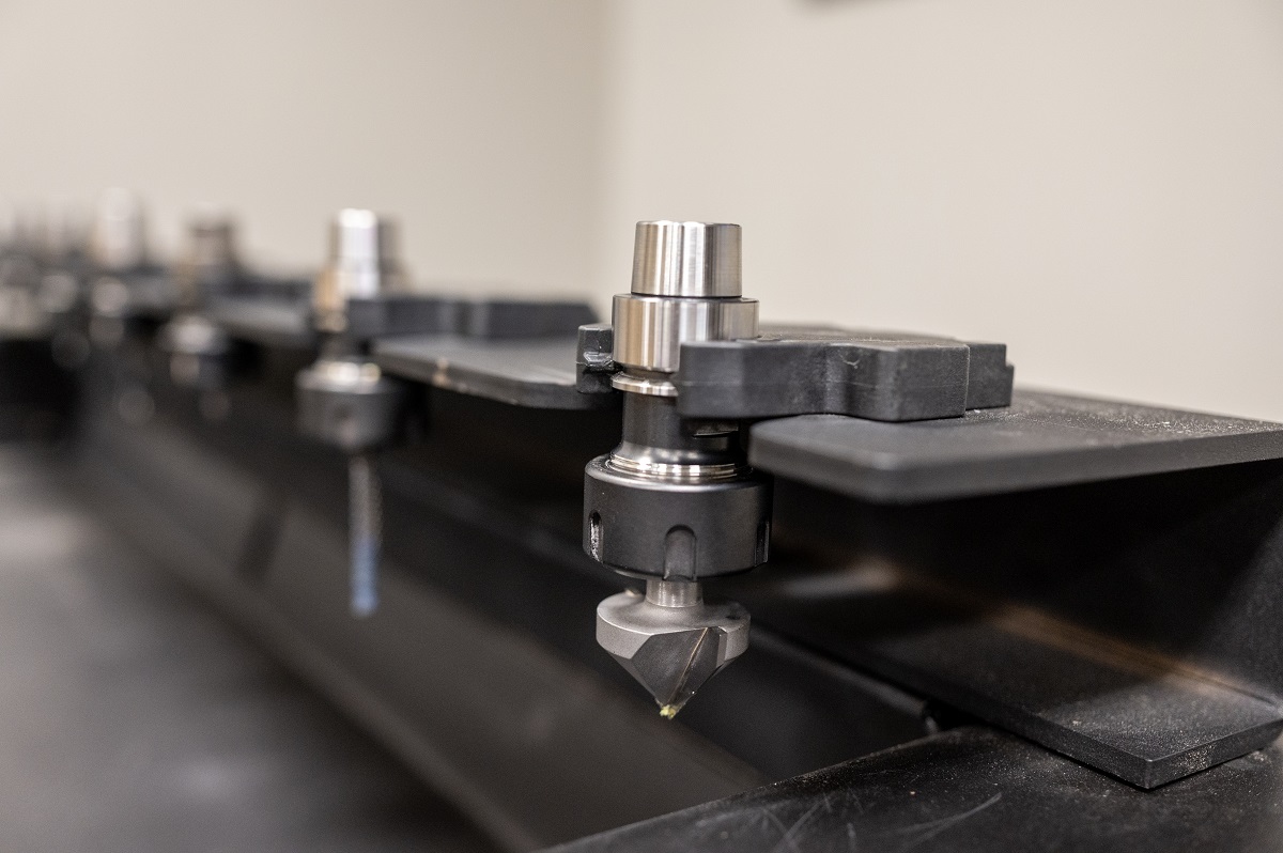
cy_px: 426
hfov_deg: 54.5
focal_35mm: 35
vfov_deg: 37.8
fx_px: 1246
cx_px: 642
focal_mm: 35
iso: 3200
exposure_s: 1/100
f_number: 2.8
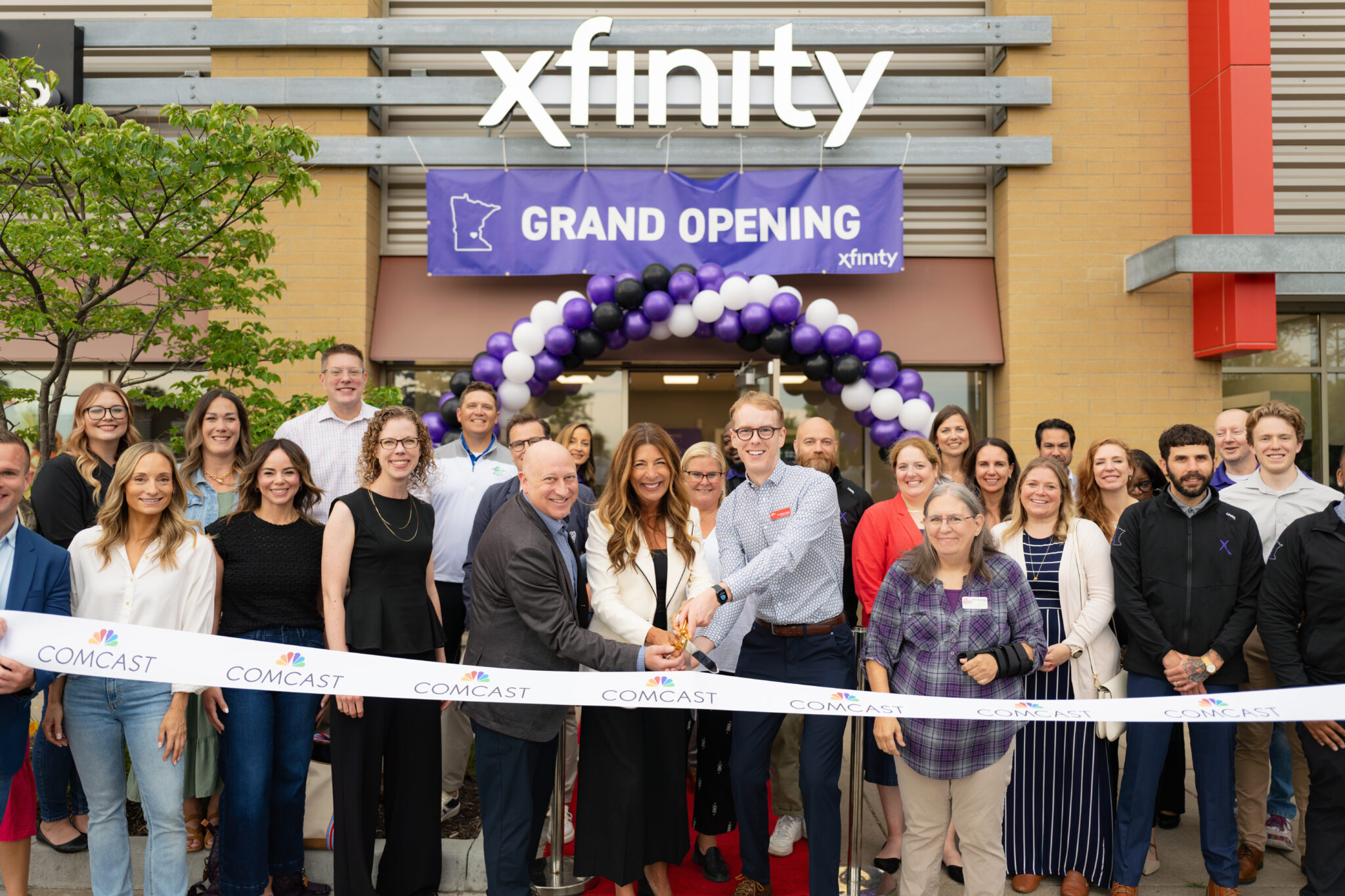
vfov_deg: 46.4
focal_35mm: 28
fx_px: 1046
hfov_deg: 65.5
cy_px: 448
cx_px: 672
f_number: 1.8
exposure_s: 1/320
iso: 100
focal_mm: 28
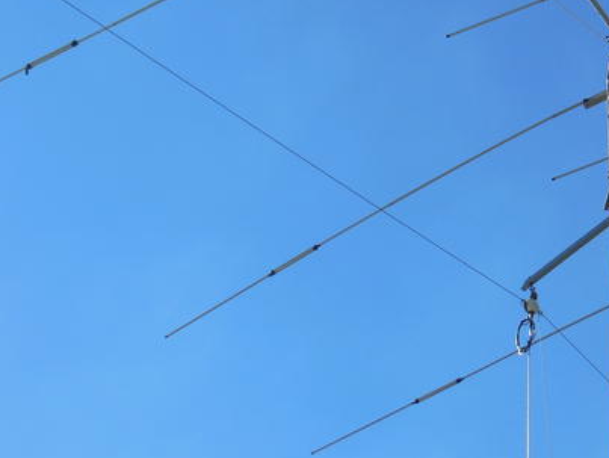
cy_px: 51
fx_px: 2095
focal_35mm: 119
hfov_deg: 16.2
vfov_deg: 12.4
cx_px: 601
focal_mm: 10.7
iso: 125
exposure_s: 1/800
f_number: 5
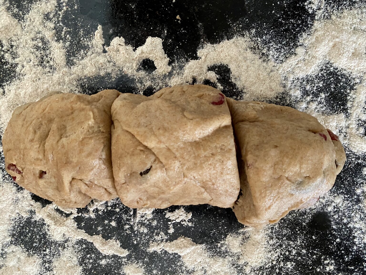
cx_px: 183
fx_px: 275
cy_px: 138
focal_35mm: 26
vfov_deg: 53.1
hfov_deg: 67.3
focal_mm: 4.25
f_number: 1.8
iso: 640
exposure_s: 1/31
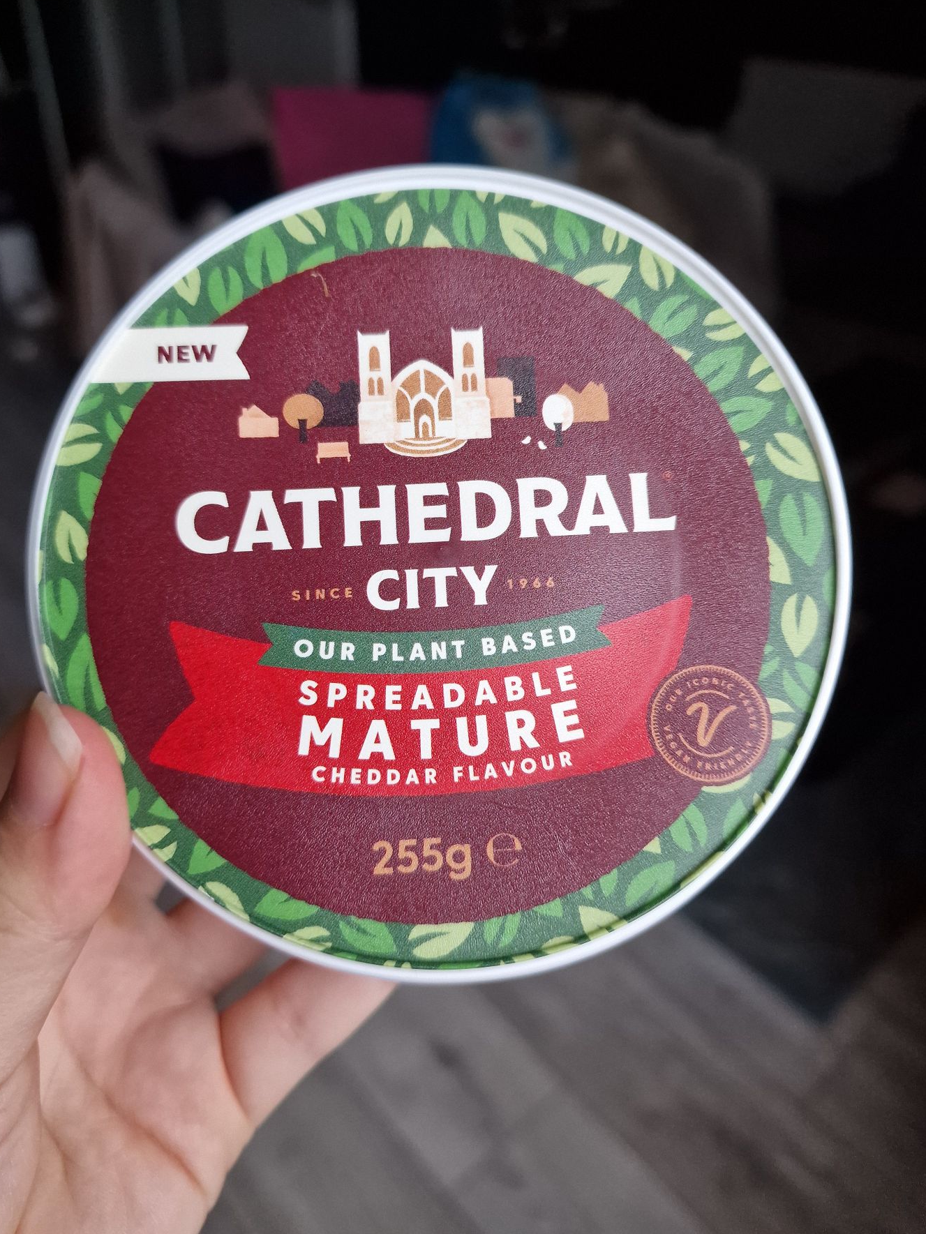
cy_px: 564
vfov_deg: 67.2
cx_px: 447
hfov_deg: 53.1
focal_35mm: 26
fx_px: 927
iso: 400
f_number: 1.8
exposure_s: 1/100
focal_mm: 6.4
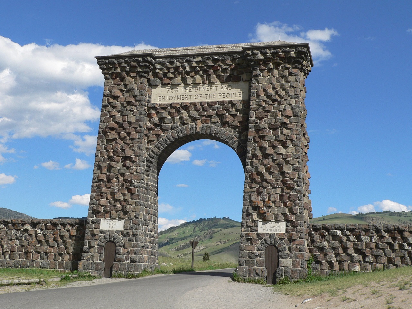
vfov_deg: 29.1
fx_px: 595
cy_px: 154
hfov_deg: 38.2
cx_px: 206
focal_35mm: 50
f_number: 5.2
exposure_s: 1/500
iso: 80
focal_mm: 8.3
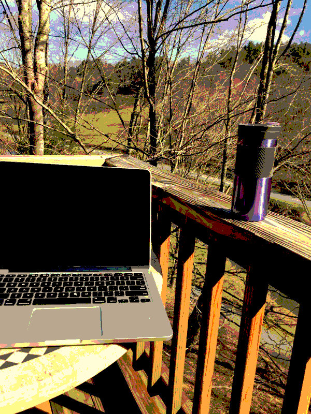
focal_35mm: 29
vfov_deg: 61.7
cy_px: 207
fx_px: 347
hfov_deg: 48.2
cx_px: 156
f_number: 2.2
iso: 25
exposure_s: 1/884
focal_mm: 4.2
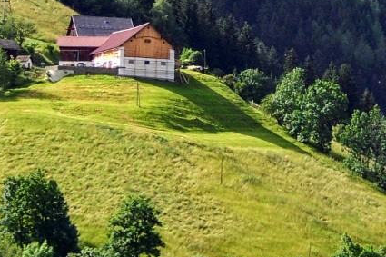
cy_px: 45
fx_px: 3558
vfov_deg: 4.1
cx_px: 459
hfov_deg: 6.2
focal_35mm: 332
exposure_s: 1/500
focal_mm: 17.6
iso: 68
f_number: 3.2
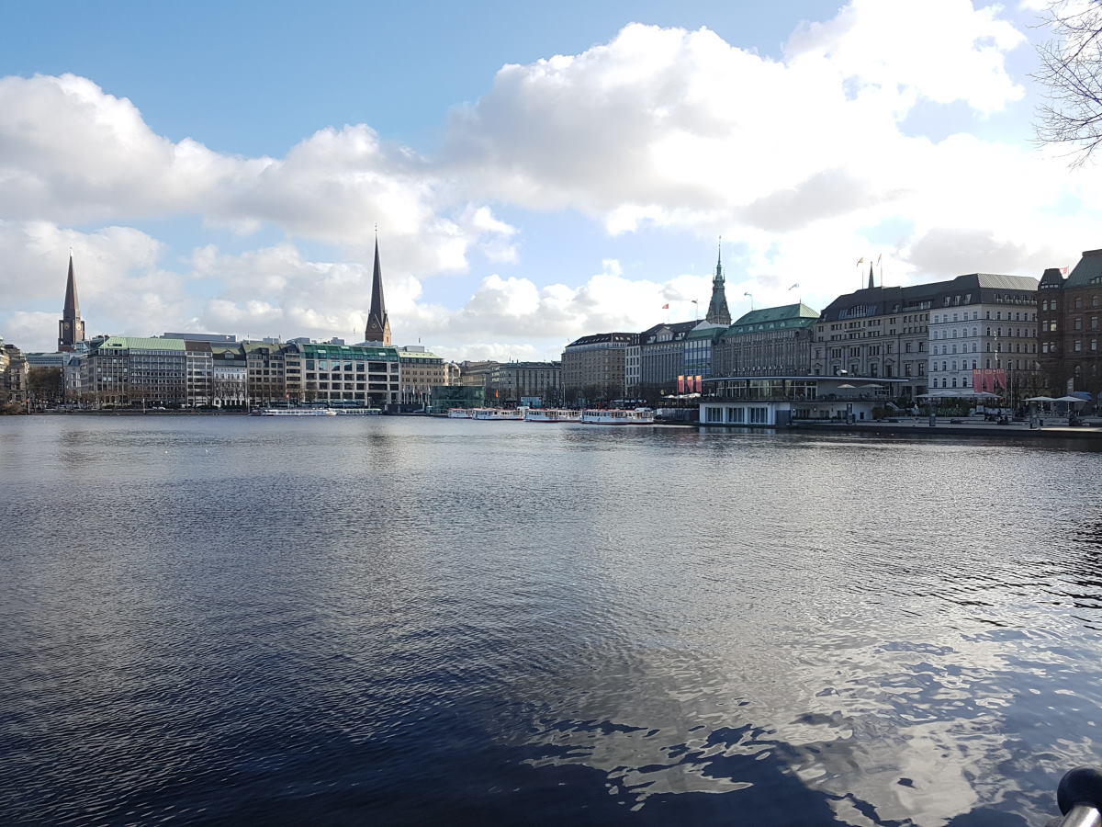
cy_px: 414
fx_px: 828
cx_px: 551
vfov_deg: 53.1
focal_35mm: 26
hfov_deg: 67.3
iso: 40
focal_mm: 4.2
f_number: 1.7
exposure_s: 1/1348
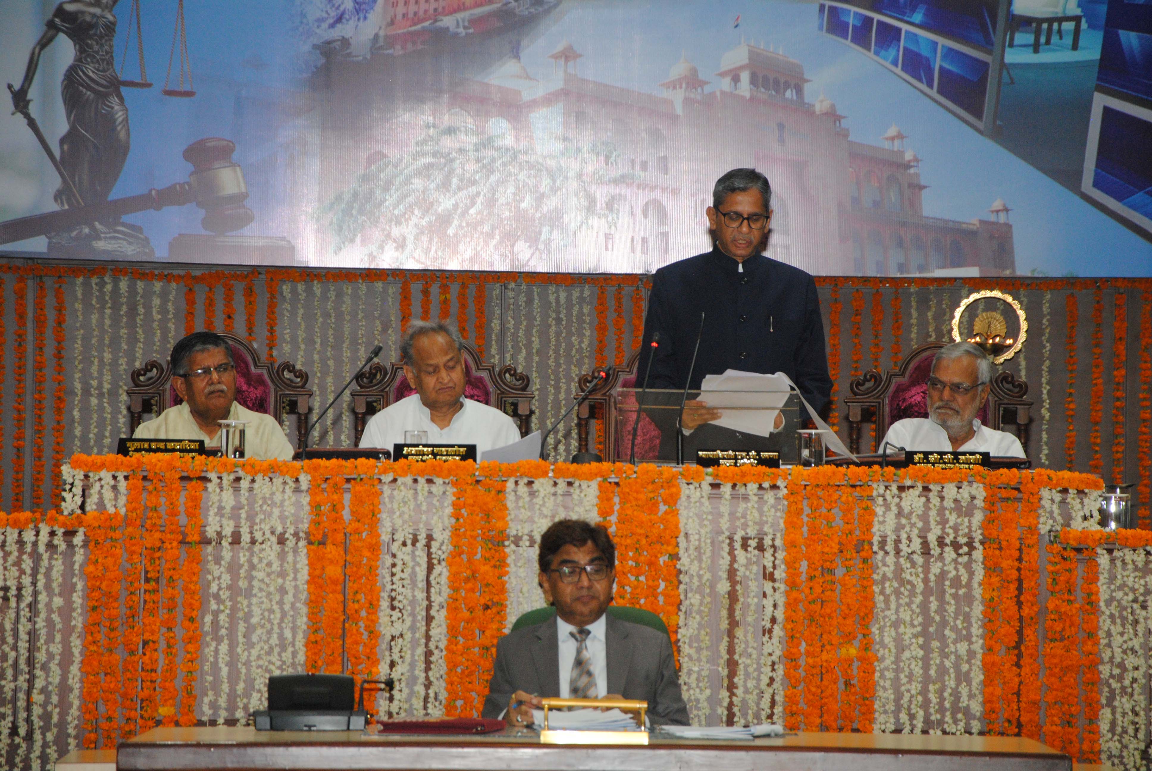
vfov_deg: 8.7
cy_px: 386
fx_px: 5046
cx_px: 576
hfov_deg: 13.0
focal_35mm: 158
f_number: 7.1
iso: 800
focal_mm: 105
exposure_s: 1/60
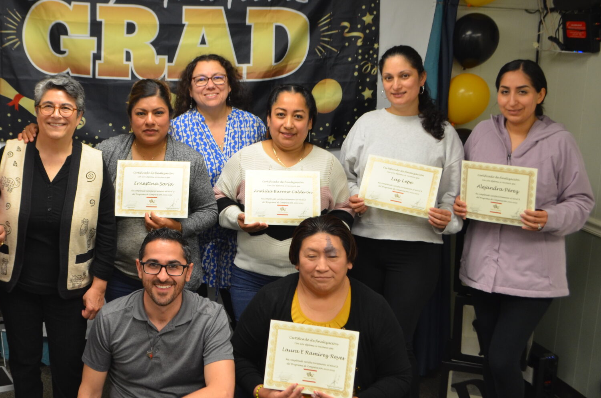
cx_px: 122
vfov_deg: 29.0
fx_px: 766
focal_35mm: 46
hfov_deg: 41.1
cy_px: 162
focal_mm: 18
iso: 400
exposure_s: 1/25
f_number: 4.5
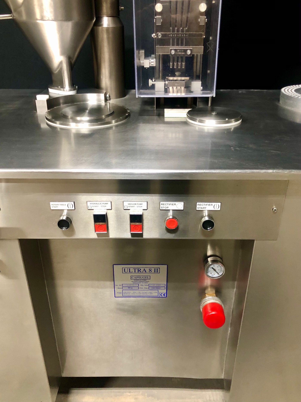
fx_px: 325
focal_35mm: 28
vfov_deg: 63.4
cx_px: 150
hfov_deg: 49.7
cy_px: 201
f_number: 1.8
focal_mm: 3.99
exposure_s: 1/15
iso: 80
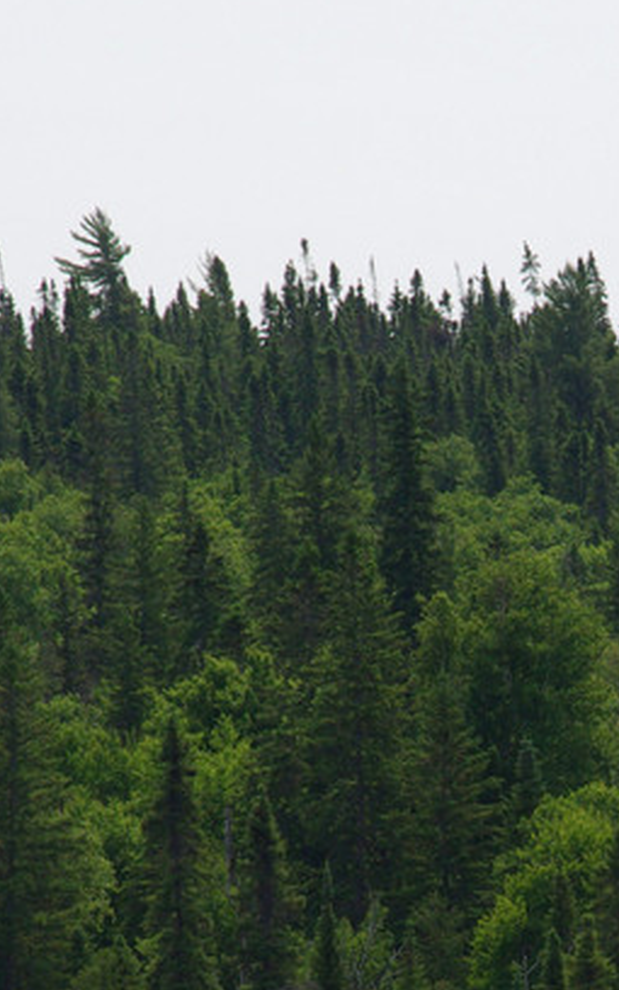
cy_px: 928
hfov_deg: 2.9
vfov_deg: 4.7
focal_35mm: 447
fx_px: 12054
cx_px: 668
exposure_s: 1/250
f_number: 13
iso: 200
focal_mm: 93
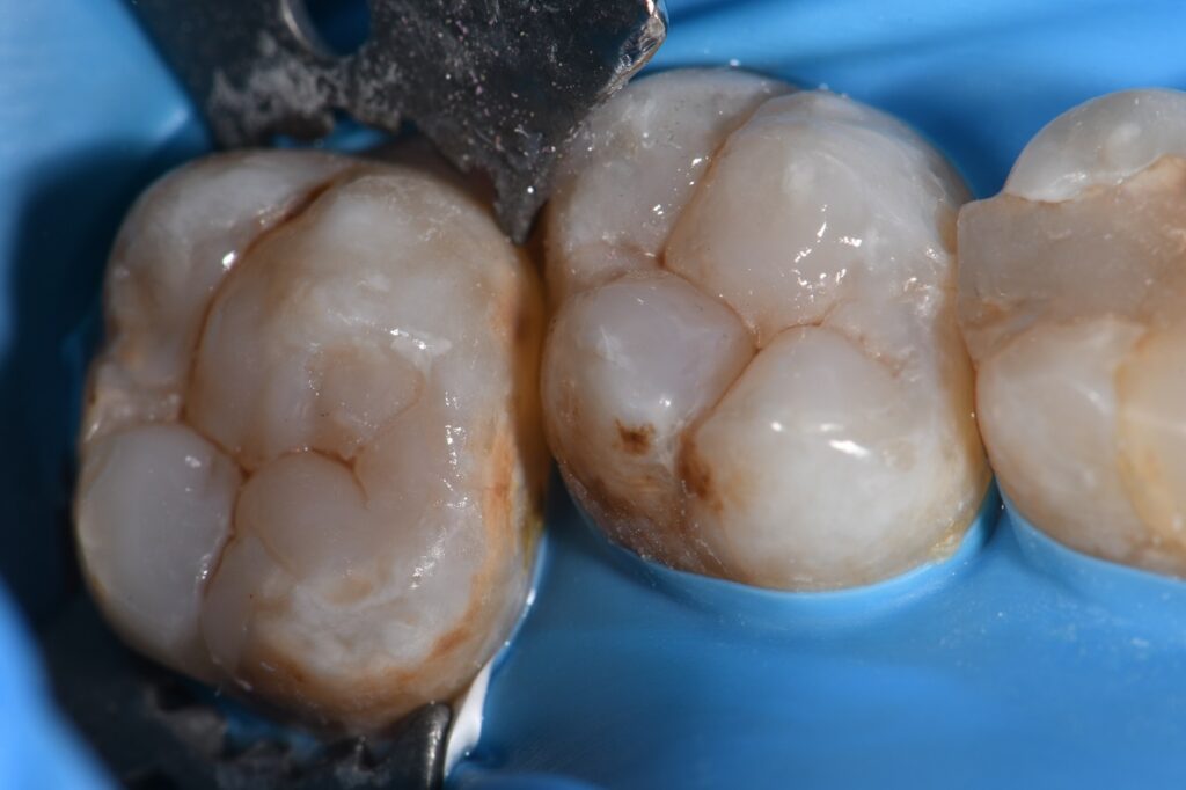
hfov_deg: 13.1
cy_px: 395
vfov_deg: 8.7
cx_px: 593
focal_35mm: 157
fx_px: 5170
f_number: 32
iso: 200
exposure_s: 1/160
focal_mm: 105
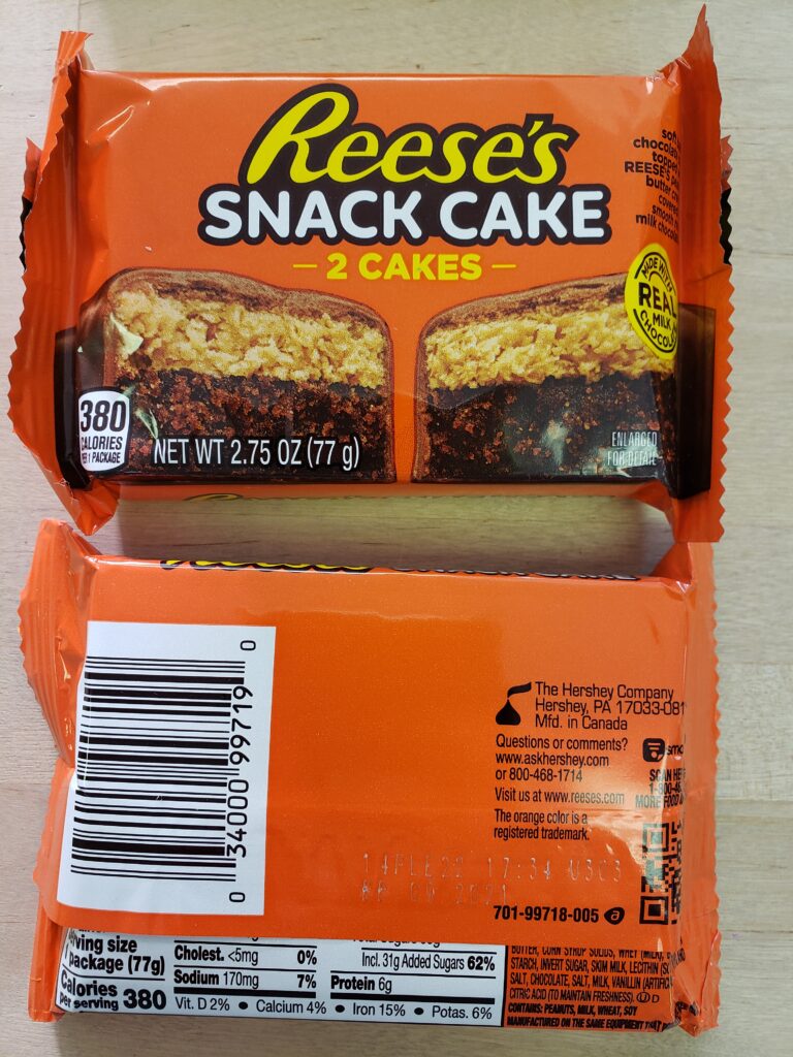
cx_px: 396
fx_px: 794
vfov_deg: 67.3
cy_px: 528
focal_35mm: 26
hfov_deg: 53.1
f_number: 2.4
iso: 160
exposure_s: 1/60
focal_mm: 4.3
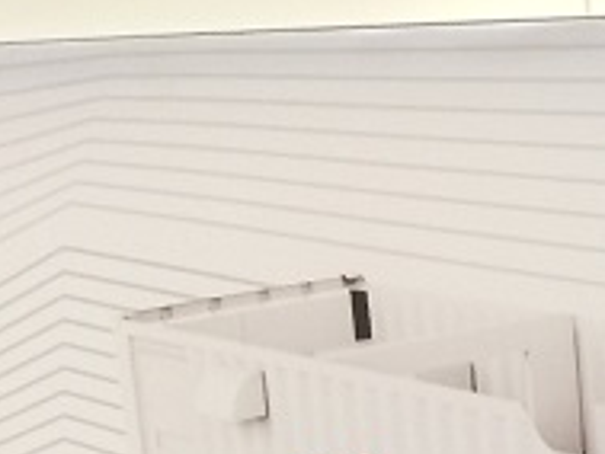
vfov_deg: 10.9
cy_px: 889
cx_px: 1287
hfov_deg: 13.2
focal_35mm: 125
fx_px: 2186
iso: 50
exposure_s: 1/33
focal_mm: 4.15
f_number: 2.2
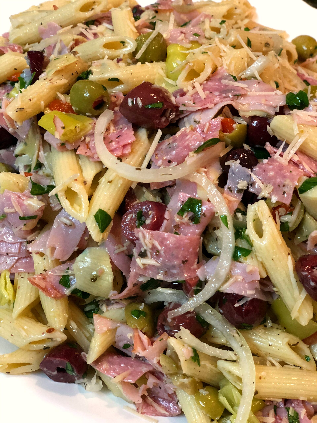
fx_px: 635
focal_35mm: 52
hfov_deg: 28.0
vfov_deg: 36.8
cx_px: 158
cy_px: 212
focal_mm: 6
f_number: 2.4
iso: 160
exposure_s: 1/24
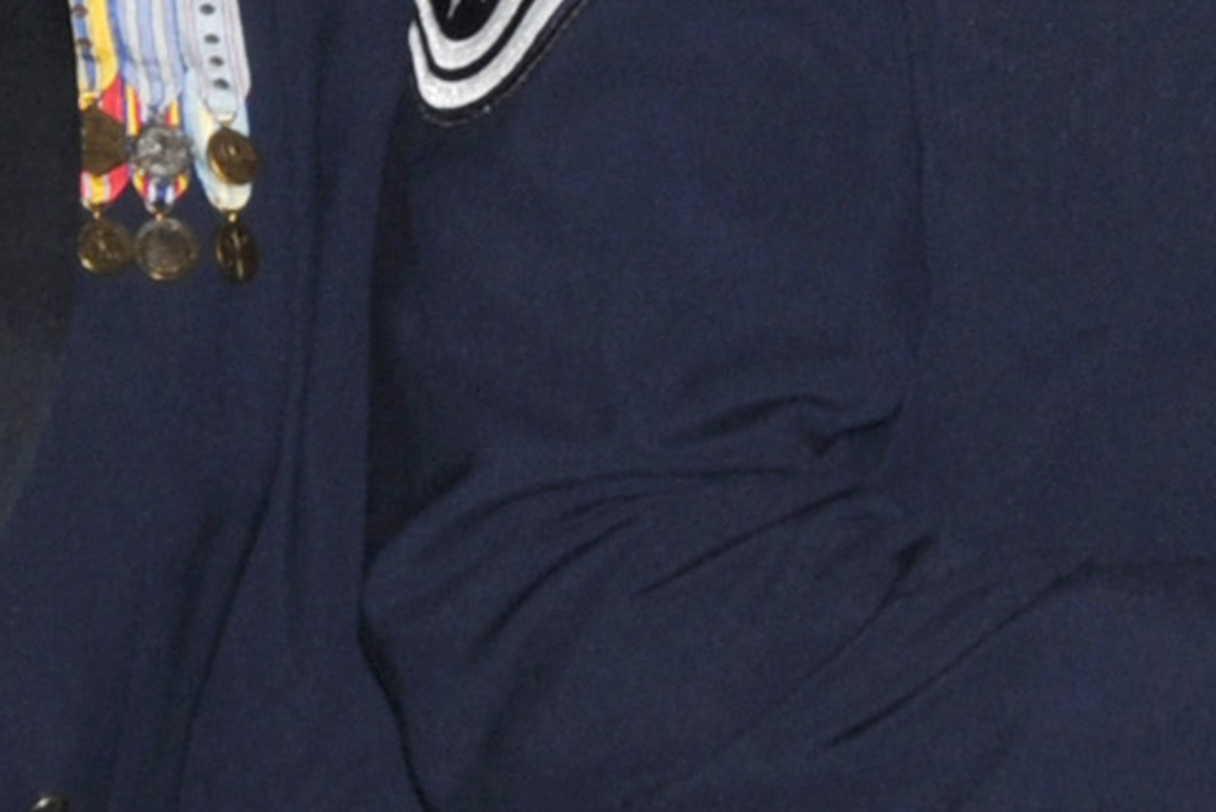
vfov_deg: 1.9
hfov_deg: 2.9
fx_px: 23952
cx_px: 458
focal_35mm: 709
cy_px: 273
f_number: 11
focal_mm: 70
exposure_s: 1/60
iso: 200
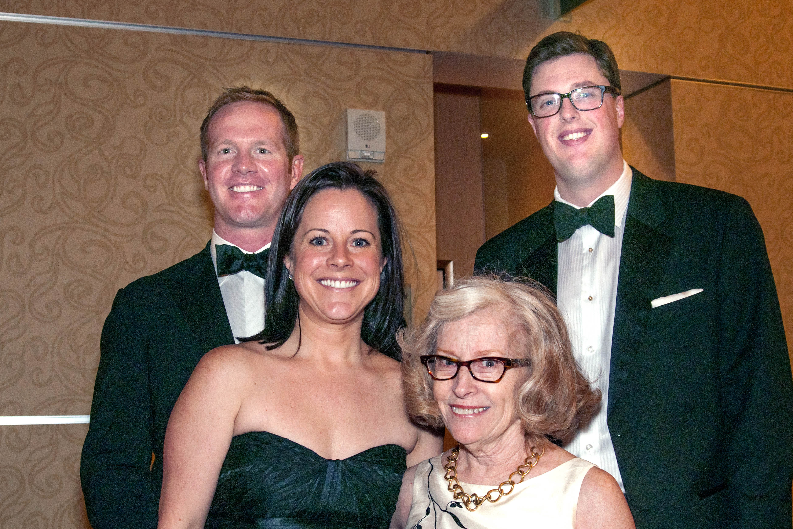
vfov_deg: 28.1
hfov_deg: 41.1
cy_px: 283
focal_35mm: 48
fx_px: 1057
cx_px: 394
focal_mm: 28
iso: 200
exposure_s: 1/100
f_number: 5.6
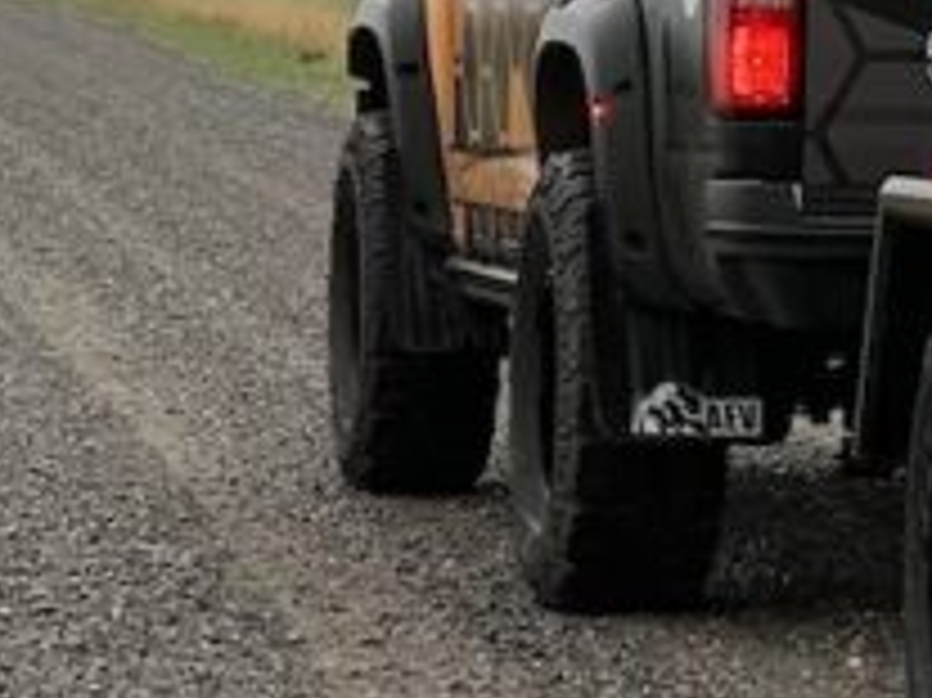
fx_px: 7696
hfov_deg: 6.9
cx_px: 1265
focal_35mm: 286
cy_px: 59
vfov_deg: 5.2
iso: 32
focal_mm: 9
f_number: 2.8
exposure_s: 1/99
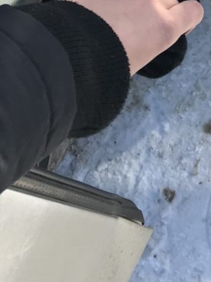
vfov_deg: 18.9
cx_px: 305
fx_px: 724
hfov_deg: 15.4
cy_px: -164
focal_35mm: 89
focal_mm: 3.99
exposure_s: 1/556
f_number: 1.8
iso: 20
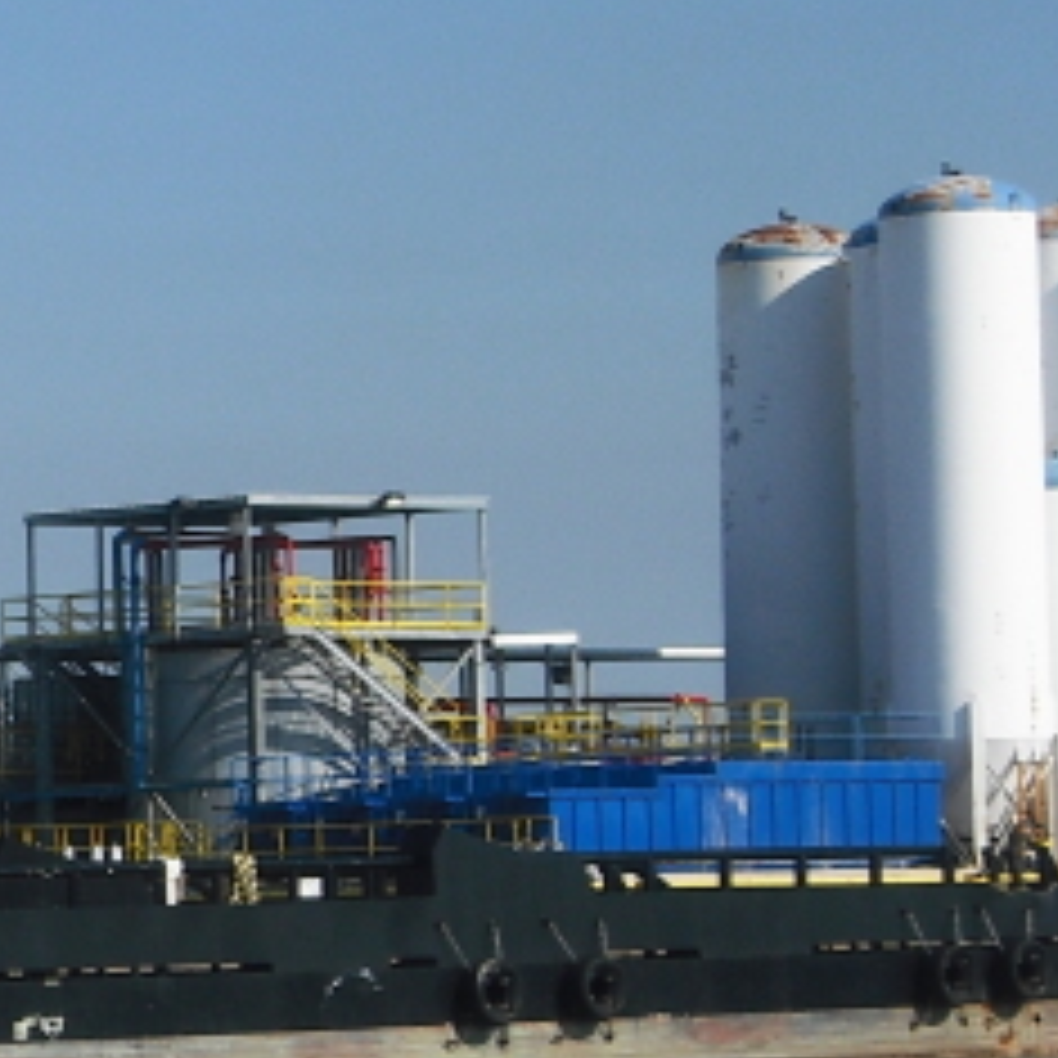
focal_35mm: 235
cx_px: -441
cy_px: 761
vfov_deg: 7.4
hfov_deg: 7.3
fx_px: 8126
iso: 64
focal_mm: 12.8
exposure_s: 1/200
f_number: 8.5
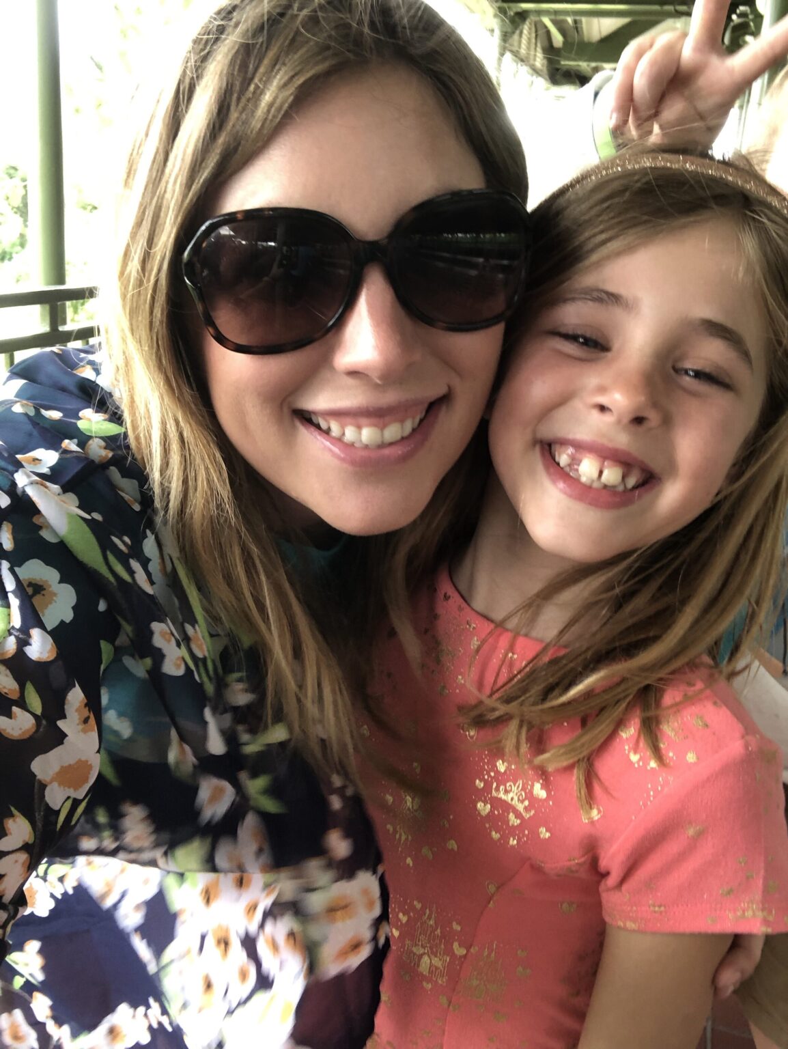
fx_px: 970
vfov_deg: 56.8
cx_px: 394
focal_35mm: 32
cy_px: 524
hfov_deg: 44.2
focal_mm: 2.87
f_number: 2.2
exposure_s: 1/60
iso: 100
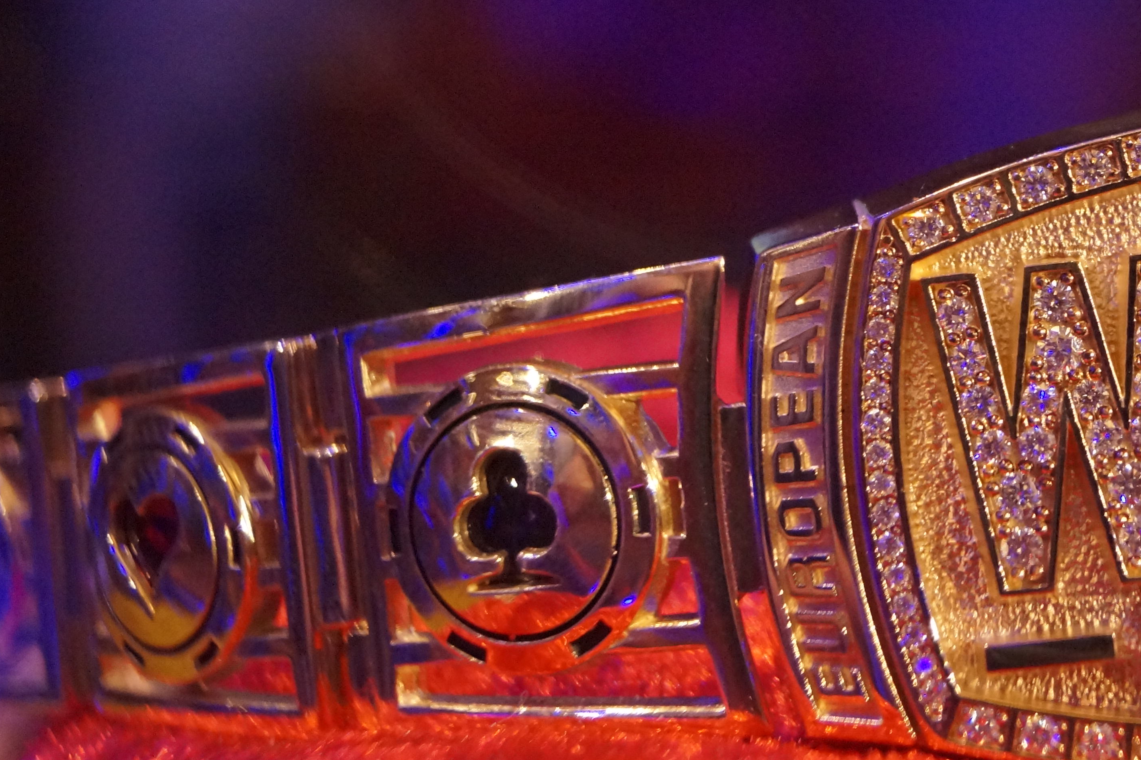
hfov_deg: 19.7
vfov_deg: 13.5
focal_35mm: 101
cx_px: 1082
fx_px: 3198
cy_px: 199
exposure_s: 1/60
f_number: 5
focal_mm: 35
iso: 2500
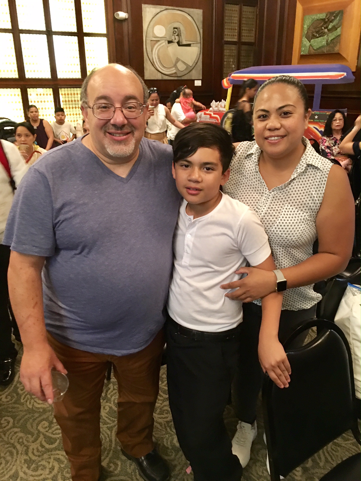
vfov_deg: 61.7
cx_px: 180
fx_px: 403
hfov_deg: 48.2
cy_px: 240
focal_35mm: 29
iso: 400
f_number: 2.2
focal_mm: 4.15
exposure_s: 1/15
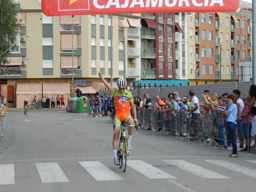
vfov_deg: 12.9
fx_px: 850
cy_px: 96
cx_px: 128
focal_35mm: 115
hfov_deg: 17.1
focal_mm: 20.5
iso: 180
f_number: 4.8
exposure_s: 1/250
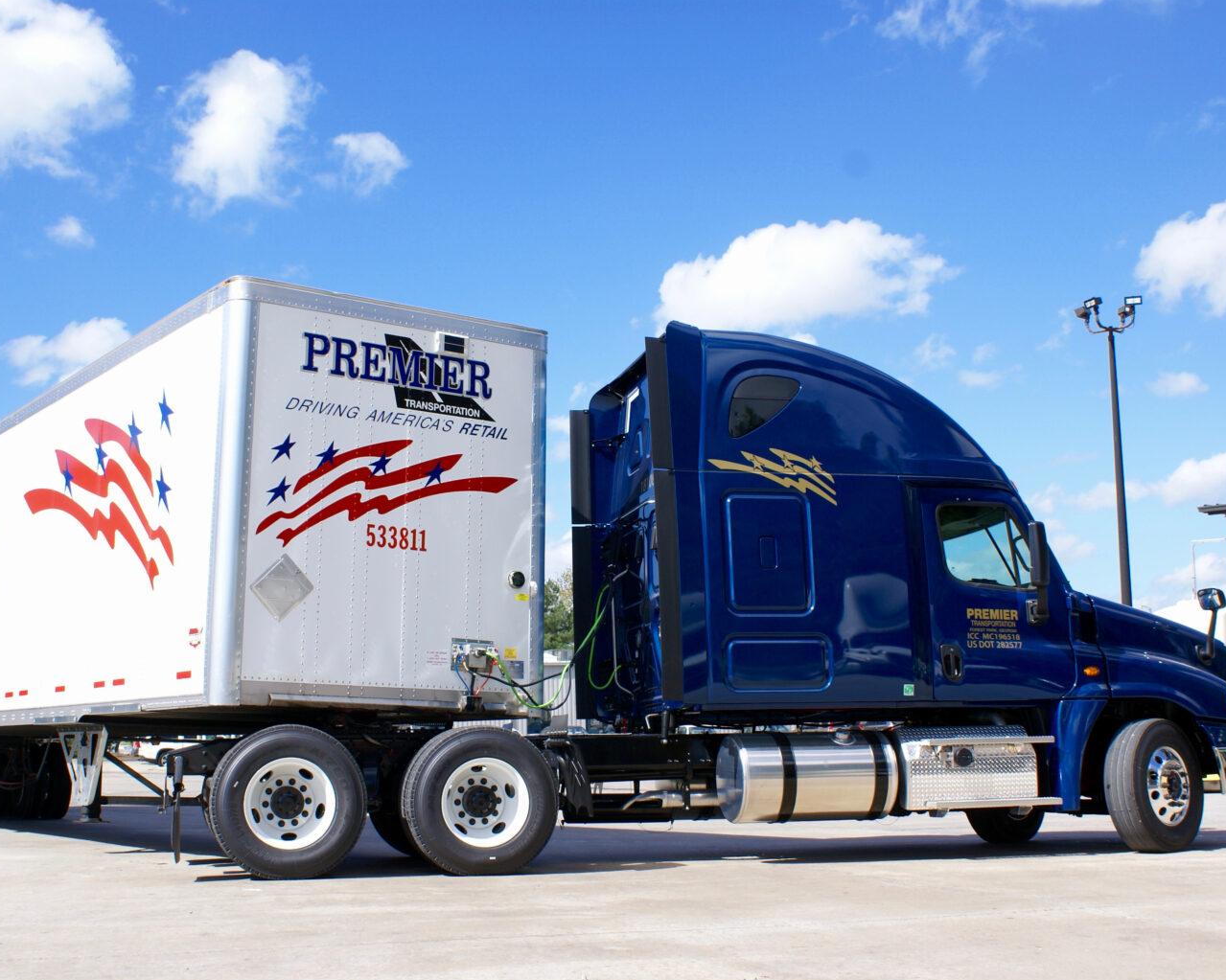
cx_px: 544
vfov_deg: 34.1
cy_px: 490
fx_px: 1596
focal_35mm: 44
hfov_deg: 42.0
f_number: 9
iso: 100
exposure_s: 1/160
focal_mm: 26
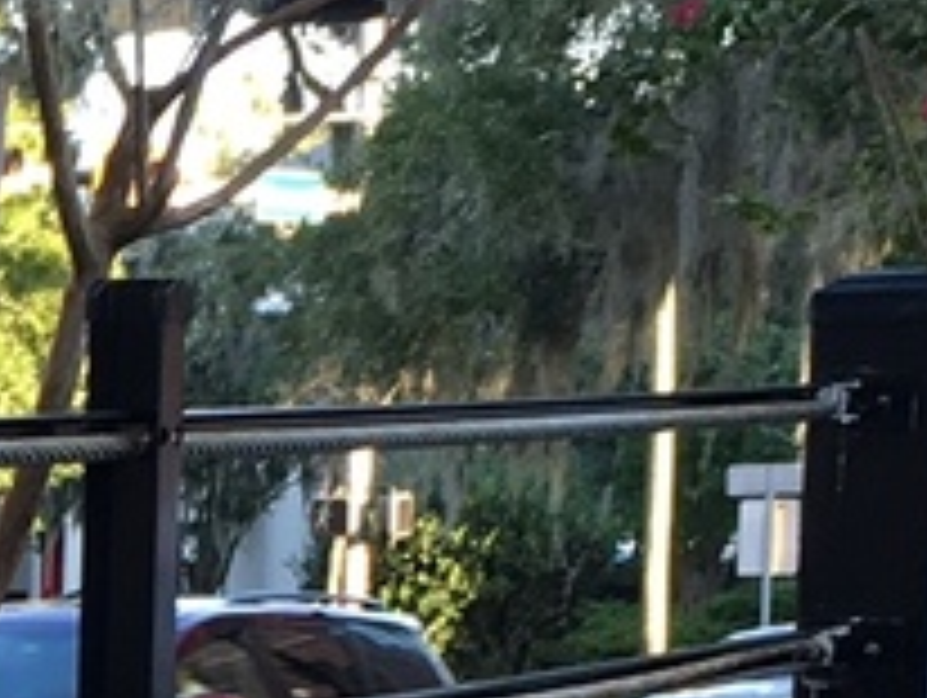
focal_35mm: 197
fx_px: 5282
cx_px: -796
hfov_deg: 9.5
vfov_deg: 7.3
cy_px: 1333
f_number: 2.2
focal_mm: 4.15
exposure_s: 1/60
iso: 25
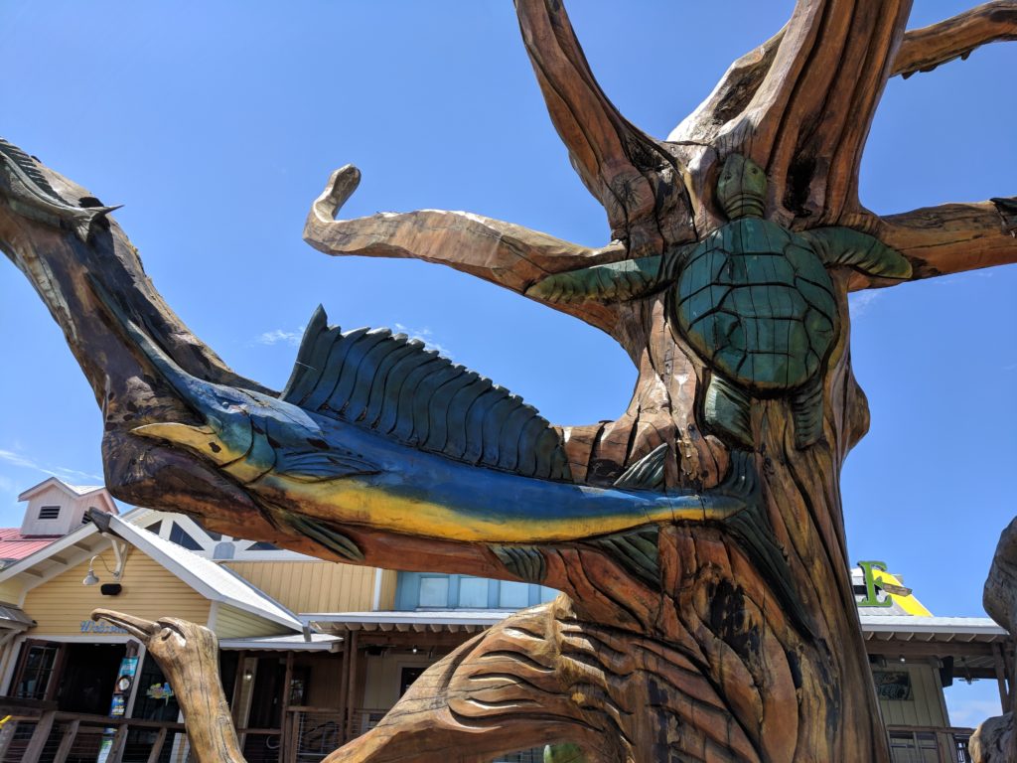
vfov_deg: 53.1
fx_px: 764
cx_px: 508
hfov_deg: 67.3
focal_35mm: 26
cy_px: 382
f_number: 2
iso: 50
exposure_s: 1/1453
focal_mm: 4.67
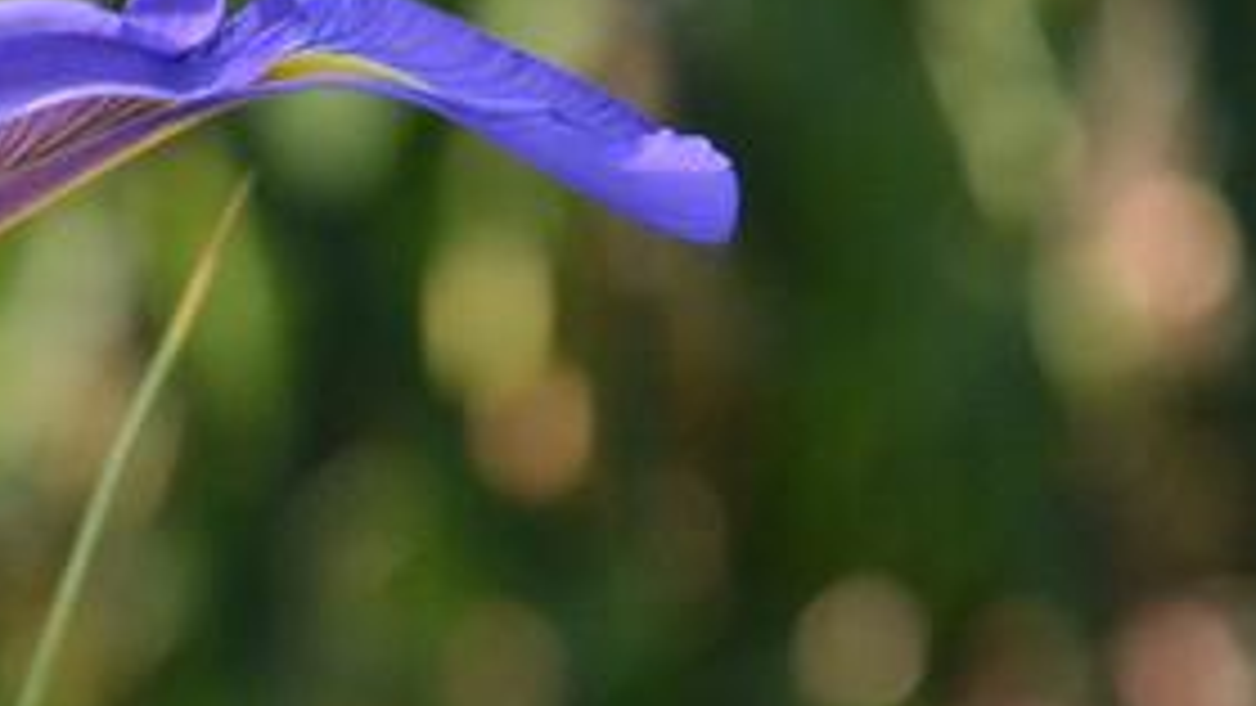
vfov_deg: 2.1
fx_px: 19680
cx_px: -383
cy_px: 519
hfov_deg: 3.6
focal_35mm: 591
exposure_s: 1/400
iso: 800
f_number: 5.6
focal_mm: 105
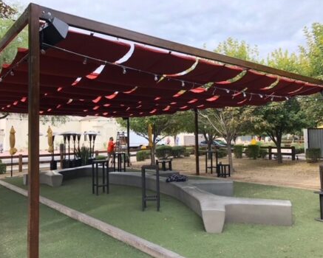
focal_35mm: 30
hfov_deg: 58.7
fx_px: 287
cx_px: 160
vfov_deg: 48.5
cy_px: 126
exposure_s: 1/457
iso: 20
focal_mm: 3.99
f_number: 1.8
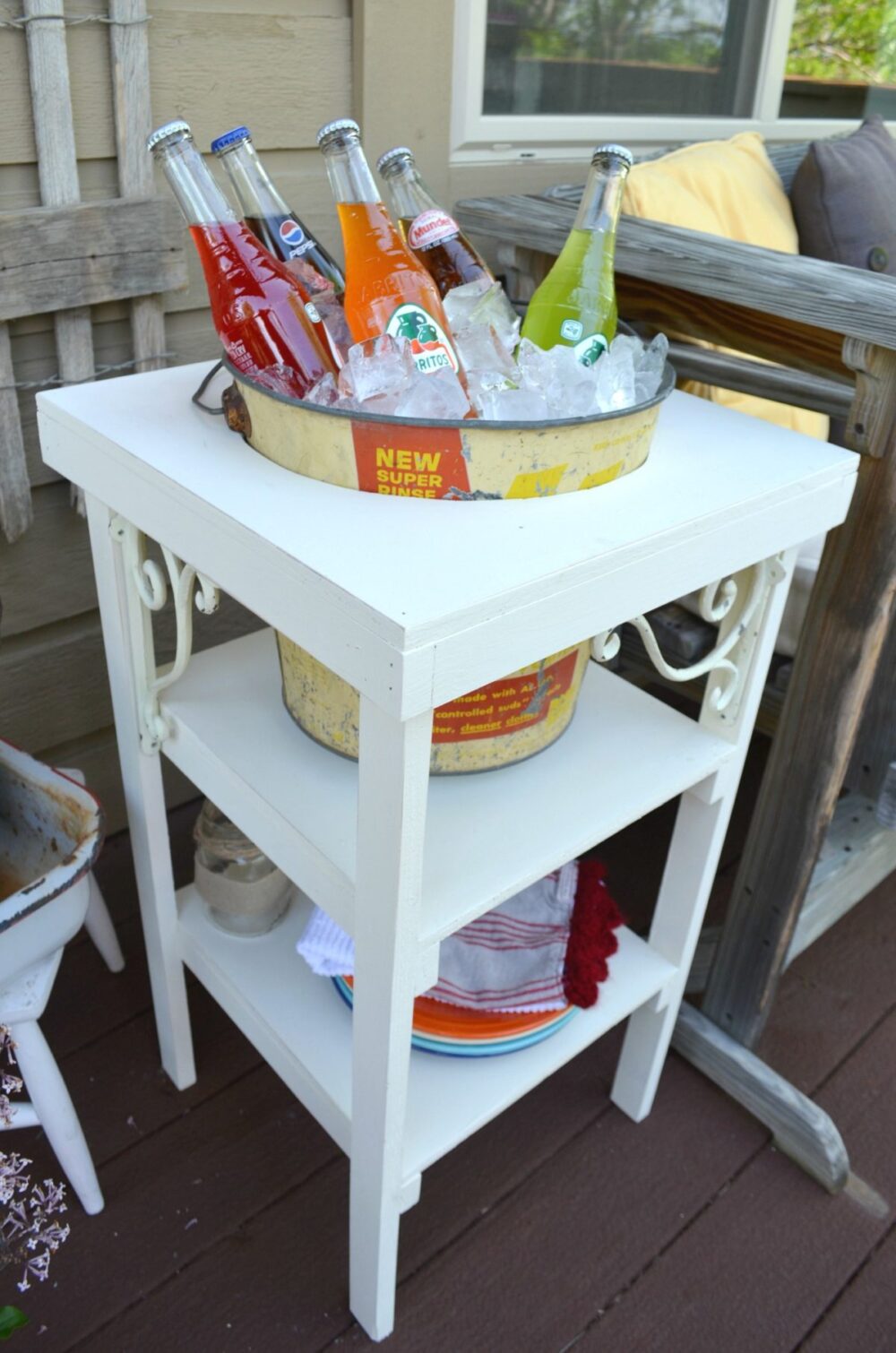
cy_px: 676
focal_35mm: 27
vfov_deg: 67.5
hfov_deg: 47.7
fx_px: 1013
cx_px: 448
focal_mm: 18
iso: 250
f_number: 5.6
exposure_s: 1/125
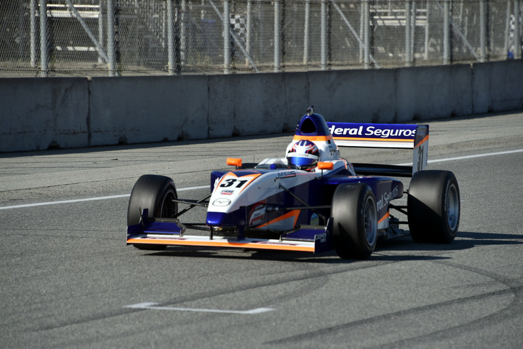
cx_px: 262
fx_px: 4357
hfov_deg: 6.9
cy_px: 174
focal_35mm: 300
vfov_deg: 4.6
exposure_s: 1/2500
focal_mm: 300
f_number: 8
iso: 500
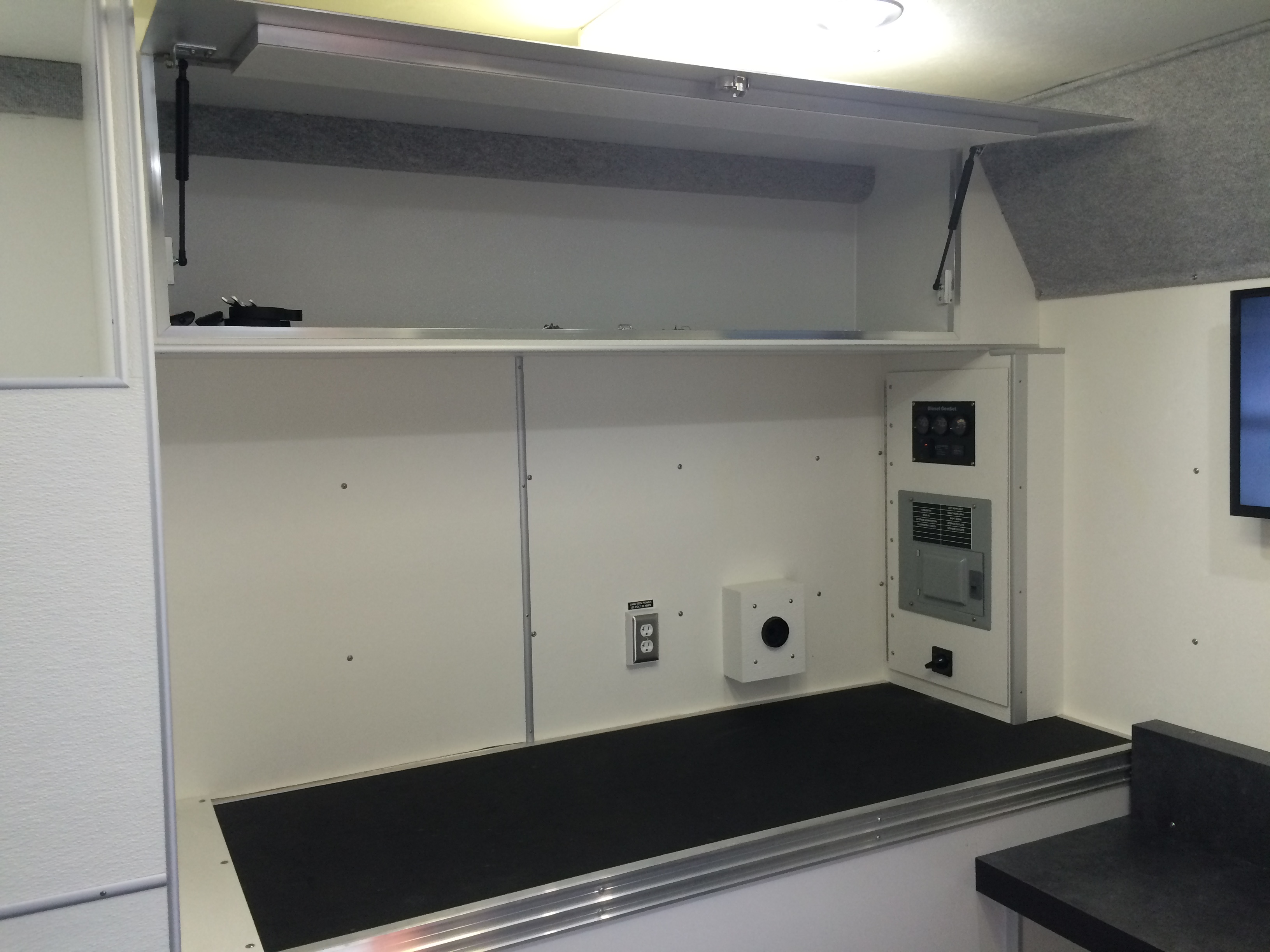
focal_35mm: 29
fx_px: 1064
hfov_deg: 61.7
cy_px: 476
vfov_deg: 48.2
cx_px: 635
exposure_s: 1/30
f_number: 2.2
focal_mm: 4.15
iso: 50
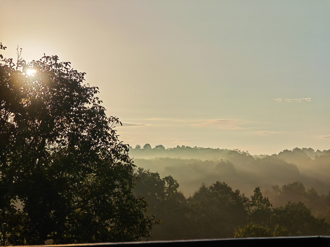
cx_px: 165
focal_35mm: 95
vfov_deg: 15.6
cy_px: 124
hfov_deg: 20.7
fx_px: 906
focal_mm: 14.92
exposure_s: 1/4100
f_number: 3
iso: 50
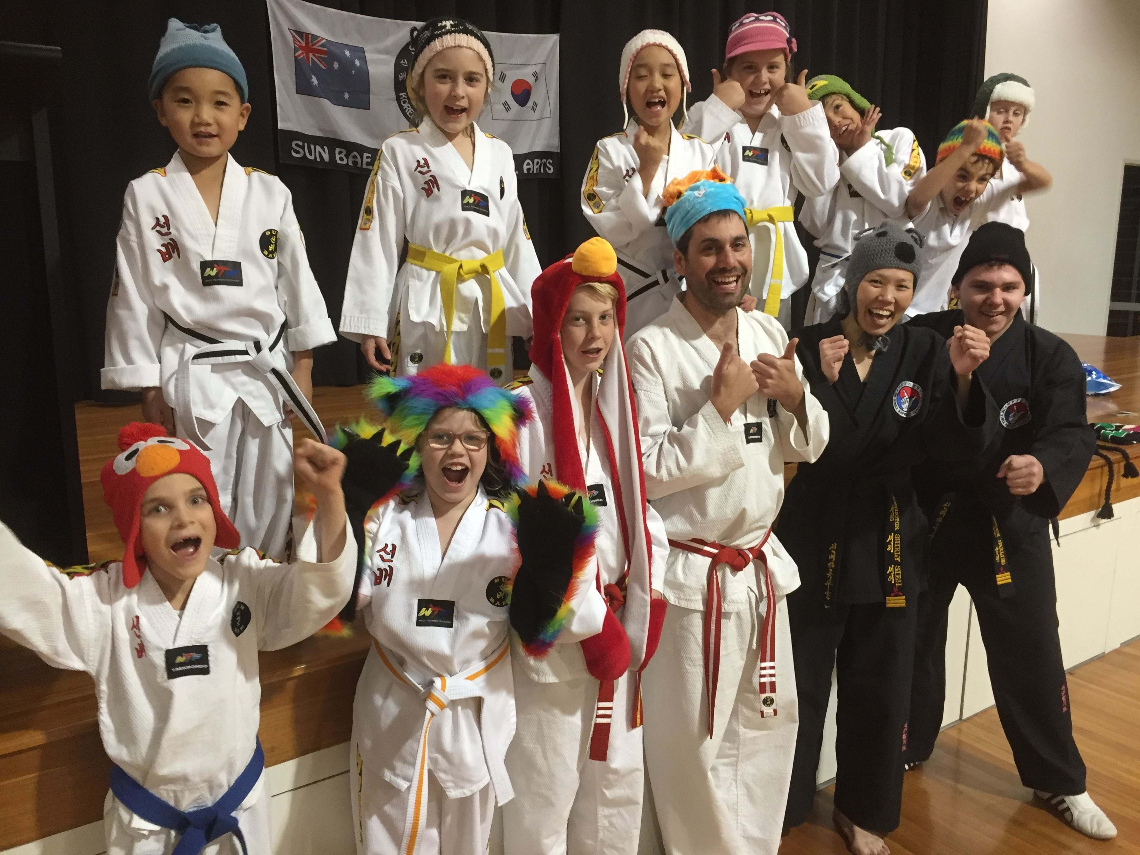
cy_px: 428
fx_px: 955
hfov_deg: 61.7
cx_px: 570
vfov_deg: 48.2
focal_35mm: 29
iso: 200
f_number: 2.2
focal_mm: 4.15
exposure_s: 1/33
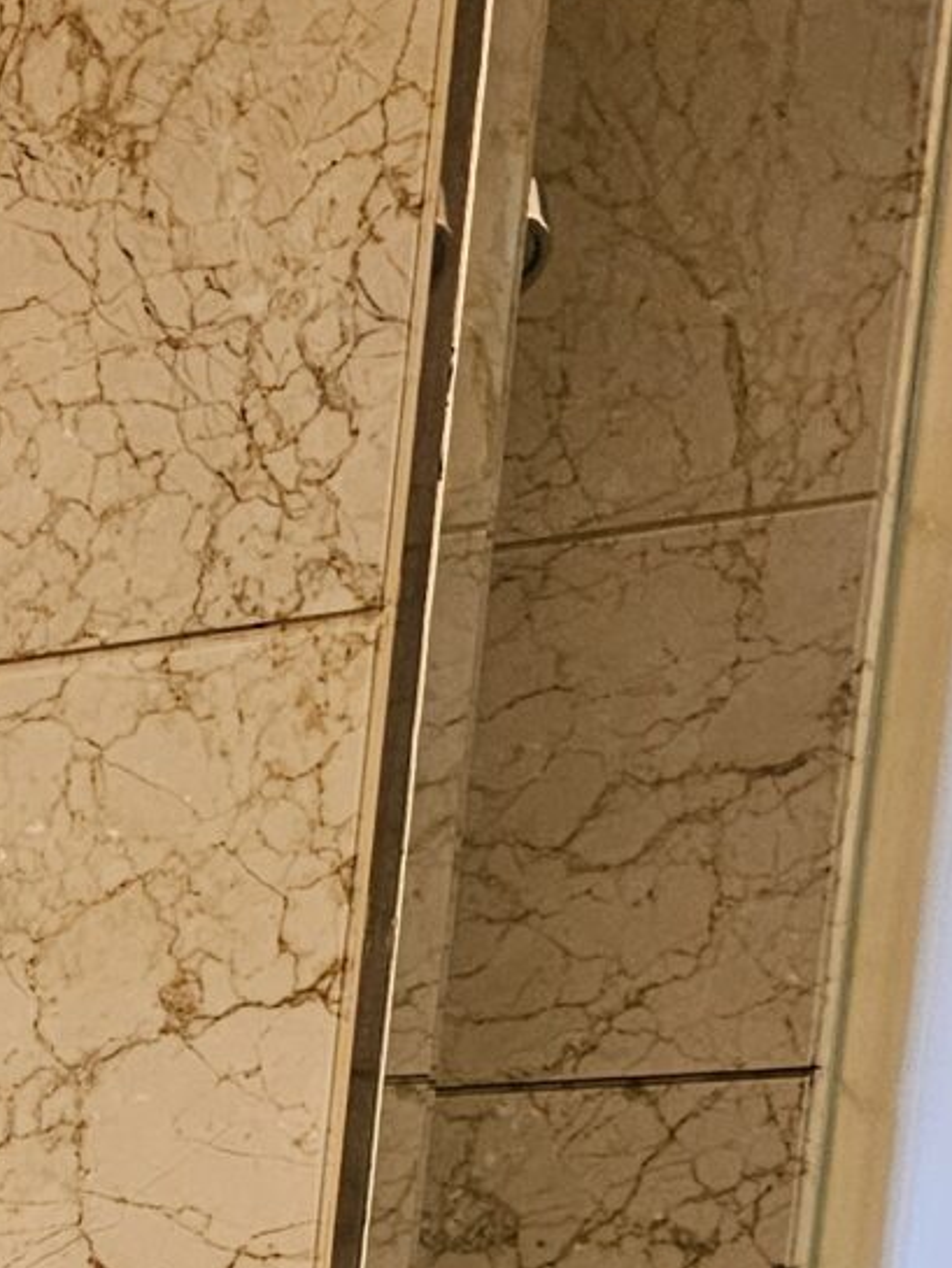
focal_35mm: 108
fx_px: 3959
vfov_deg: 15.4
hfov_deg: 12.5
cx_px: -756
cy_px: 2355
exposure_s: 1/50
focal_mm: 6.3
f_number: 1.7
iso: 640
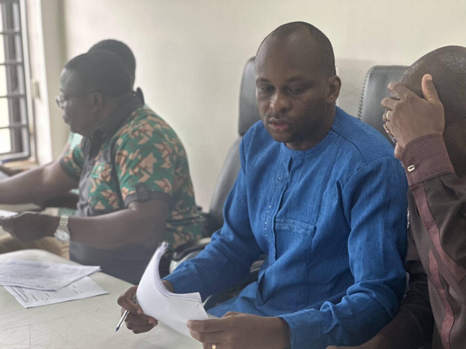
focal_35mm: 77
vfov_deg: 19.1
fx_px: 1037
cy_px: 174
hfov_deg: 25.3
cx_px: 233
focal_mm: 9
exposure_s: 1/100
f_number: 2.8
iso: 160
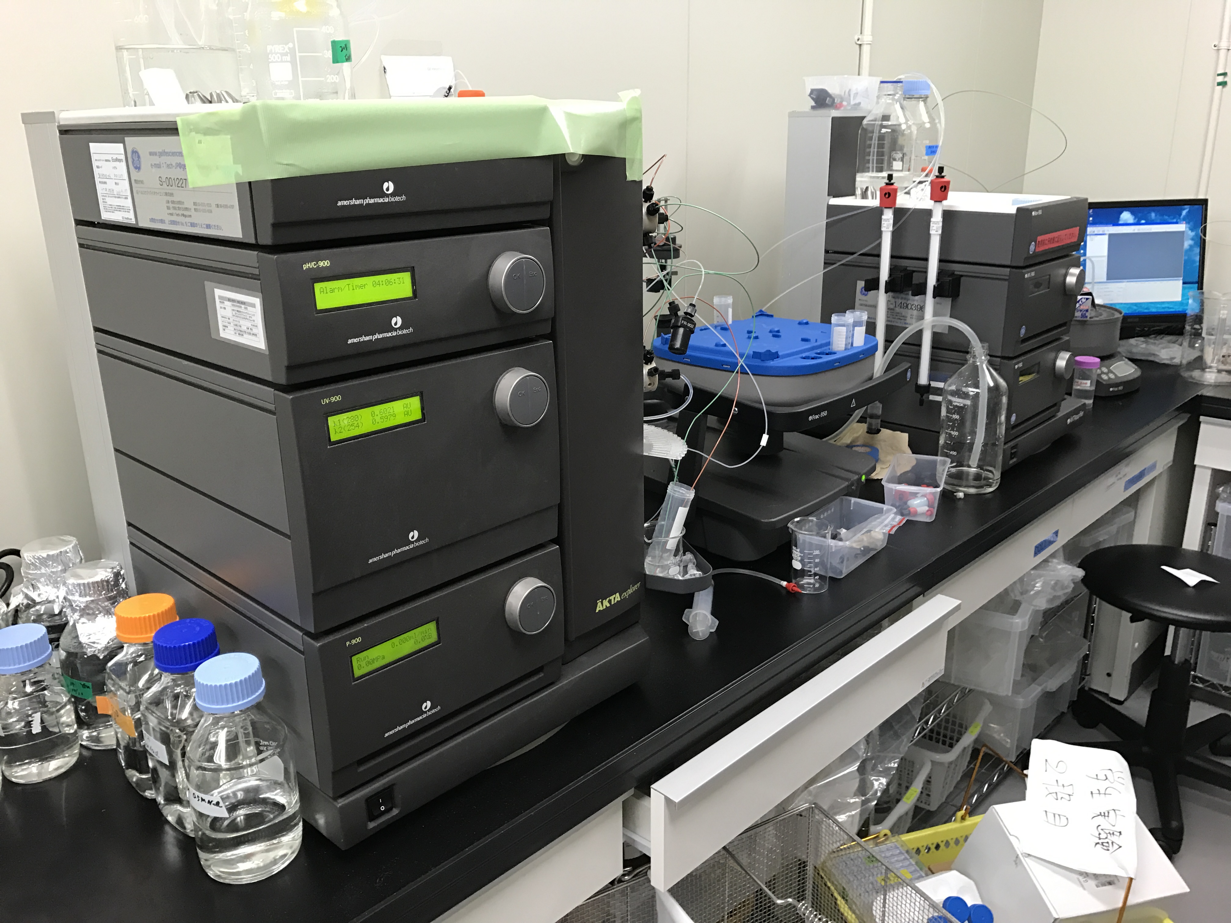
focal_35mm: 28
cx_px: 616
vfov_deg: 49.7
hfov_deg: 63.4
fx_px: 996
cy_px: 462
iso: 50
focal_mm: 3.99
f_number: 1.8
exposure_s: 1/17
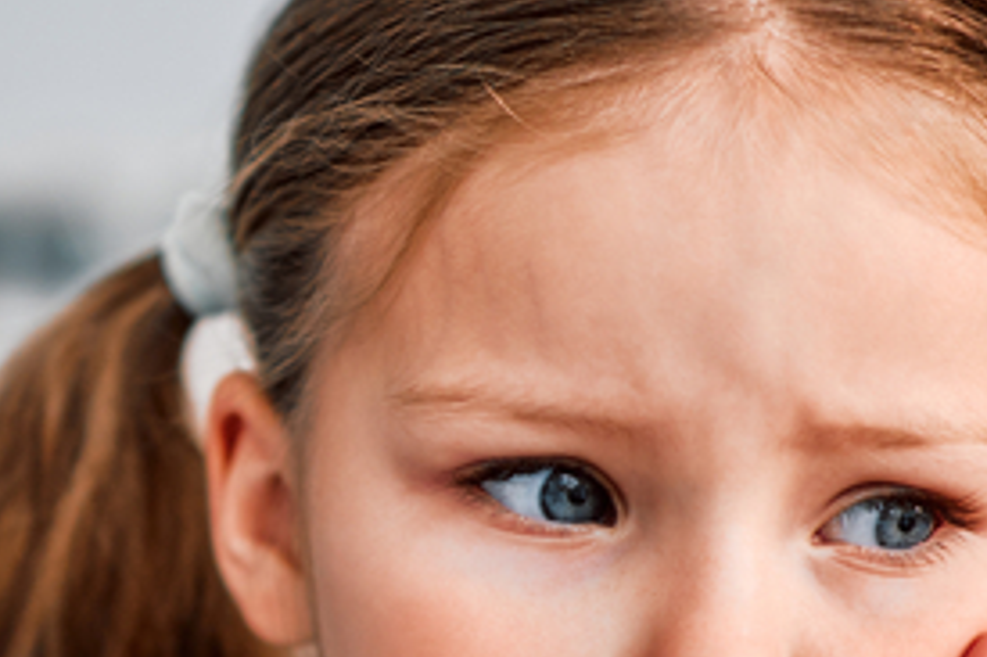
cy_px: 558
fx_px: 5480
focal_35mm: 200
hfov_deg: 10.2
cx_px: -111
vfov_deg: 6.8
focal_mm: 55
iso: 250
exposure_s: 1/200
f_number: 1.8
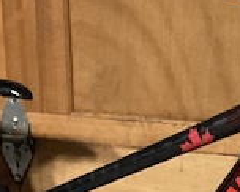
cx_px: 197
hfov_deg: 12.9
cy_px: 316
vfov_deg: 10.0
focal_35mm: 149
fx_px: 1060
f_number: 1.8
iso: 500
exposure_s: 1/20
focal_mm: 3
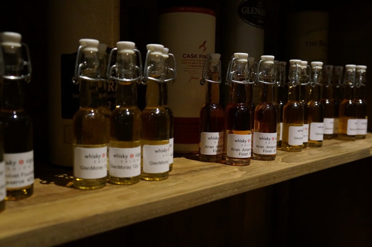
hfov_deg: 55.2
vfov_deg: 38.3
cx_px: 186
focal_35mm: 34
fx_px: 356
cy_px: 124
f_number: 4
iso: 3200
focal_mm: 23
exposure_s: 1/100
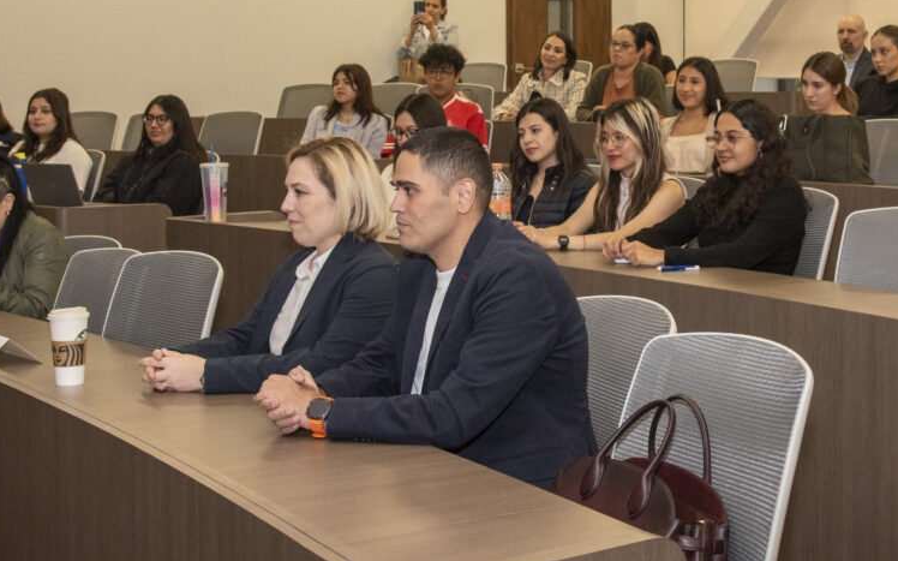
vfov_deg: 19.3
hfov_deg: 30.5
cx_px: 583
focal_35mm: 67
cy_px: 130
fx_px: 1639
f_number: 8
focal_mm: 32
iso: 2000
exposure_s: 1/125
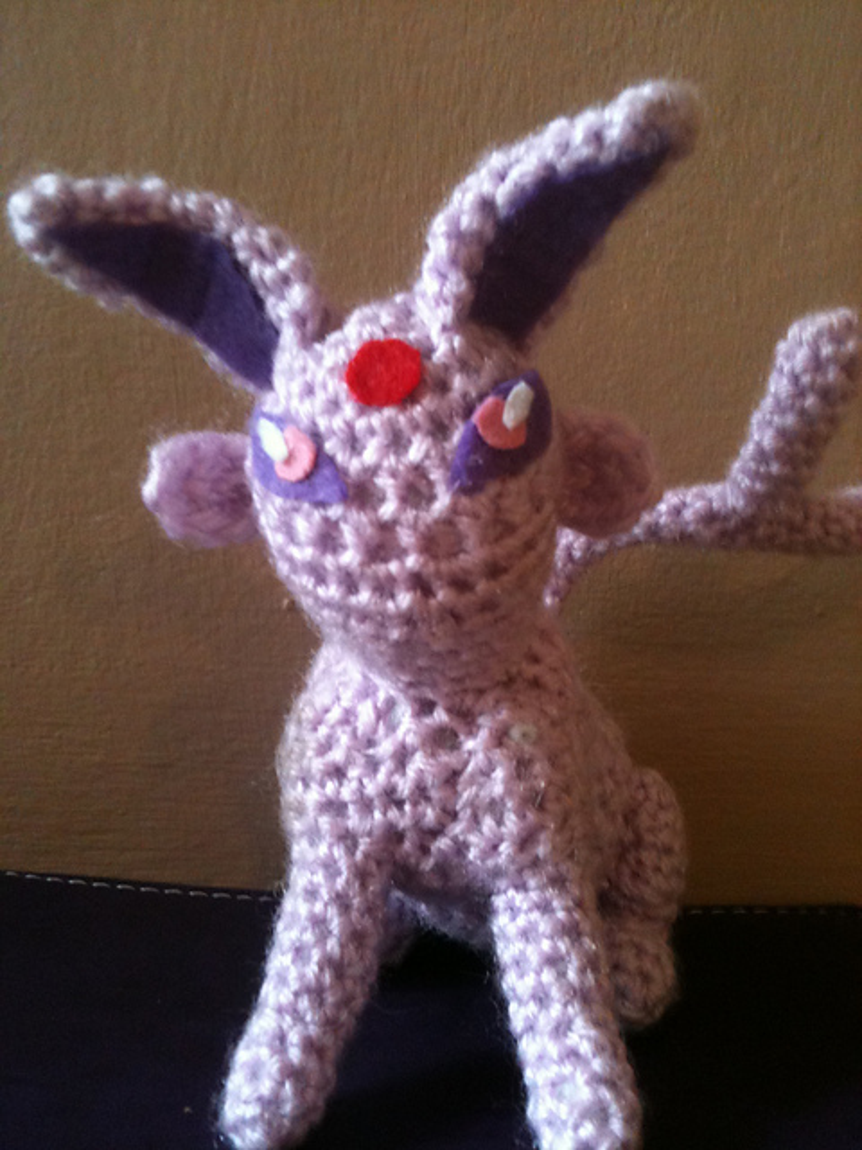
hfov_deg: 40.7
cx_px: 431
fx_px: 1162
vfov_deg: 52.6
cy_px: 575
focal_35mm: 35
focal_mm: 3.85
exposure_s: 1/15
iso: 200
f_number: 2.8
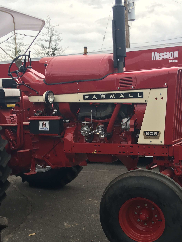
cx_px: 95
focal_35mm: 47
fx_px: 329
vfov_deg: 39.6
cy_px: 172
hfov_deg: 30.9
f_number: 2.2
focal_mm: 4.15
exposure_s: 1/120
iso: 25
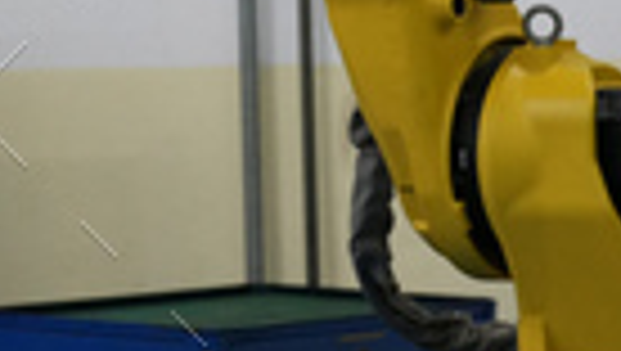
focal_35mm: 224
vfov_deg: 5.3
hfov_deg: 9.5
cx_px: -58
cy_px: -362
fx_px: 3693
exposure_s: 1/60
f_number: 5
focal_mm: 50
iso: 2000
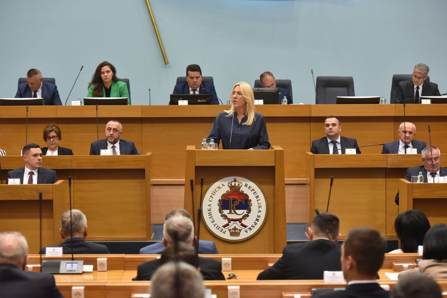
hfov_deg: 20.0
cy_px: 149
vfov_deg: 13.4
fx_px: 1266
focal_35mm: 102
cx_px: 224
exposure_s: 1/200
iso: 4000
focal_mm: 102
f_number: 4.5
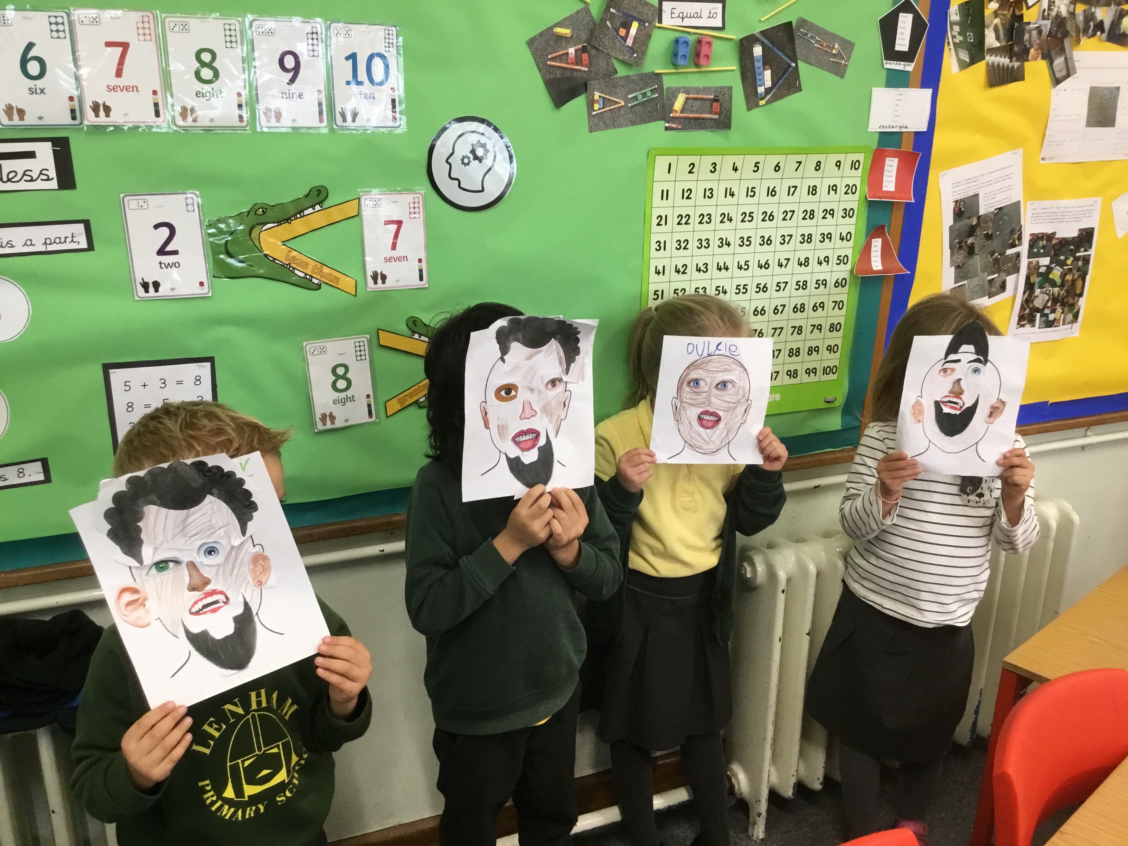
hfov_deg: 58.4
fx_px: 1010
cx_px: 564
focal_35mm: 31
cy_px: 423
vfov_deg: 45.4
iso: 64
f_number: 2.4
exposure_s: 1/33
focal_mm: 3.3
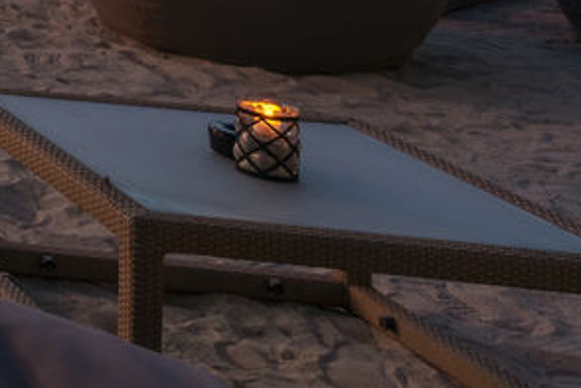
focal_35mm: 99
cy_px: -495
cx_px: -970
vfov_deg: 11.7
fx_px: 1598
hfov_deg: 12.9
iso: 125
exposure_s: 1.6
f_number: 8
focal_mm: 18
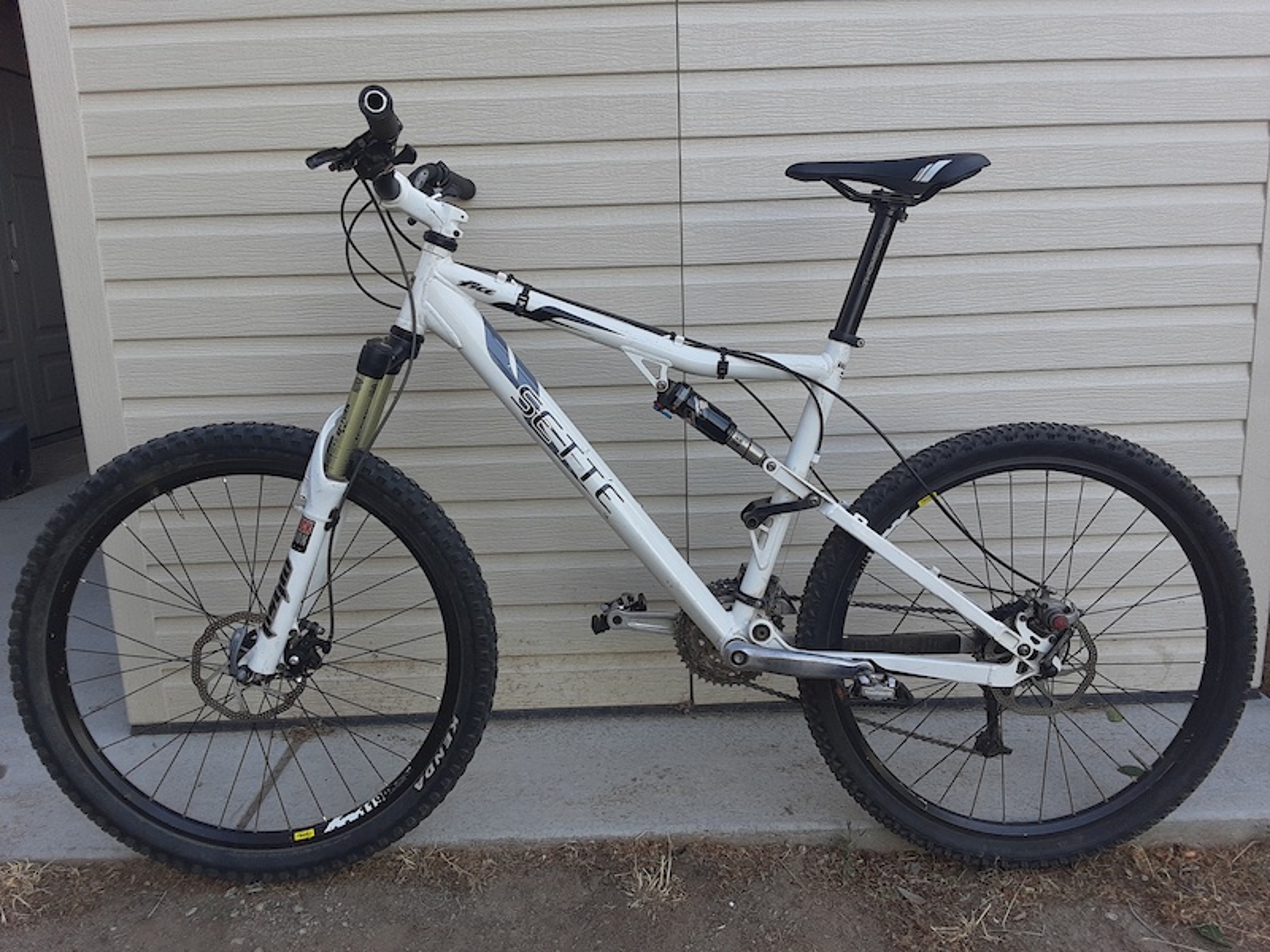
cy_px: 476
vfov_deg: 51.4
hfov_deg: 65.3
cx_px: 635
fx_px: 991
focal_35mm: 27
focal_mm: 2.91
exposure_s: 1/164
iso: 40
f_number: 1.9
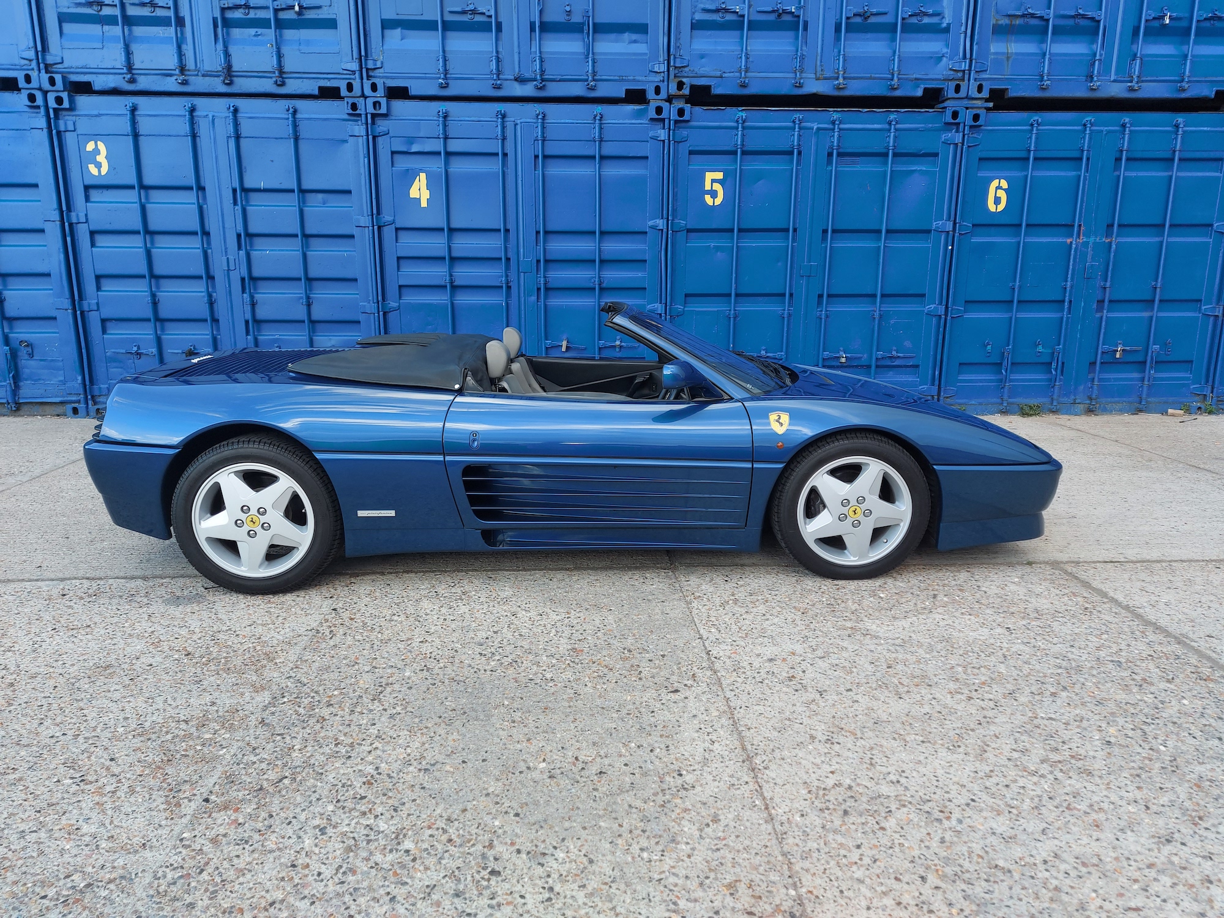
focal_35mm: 24
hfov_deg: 71.6
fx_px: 849
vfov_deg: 56.8
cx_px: 612
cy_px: 459
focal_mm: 5.23
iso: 32
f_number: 1.8
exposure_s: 1/100
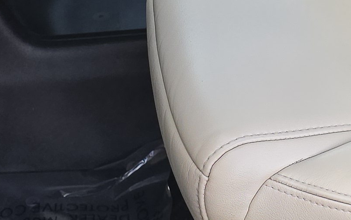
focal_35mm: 121
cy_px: -18
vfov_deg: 10.7
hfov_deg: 17.0
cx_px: 314
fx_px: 1158
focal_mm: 6.3
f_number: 1.7
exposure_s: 1/180
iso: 40
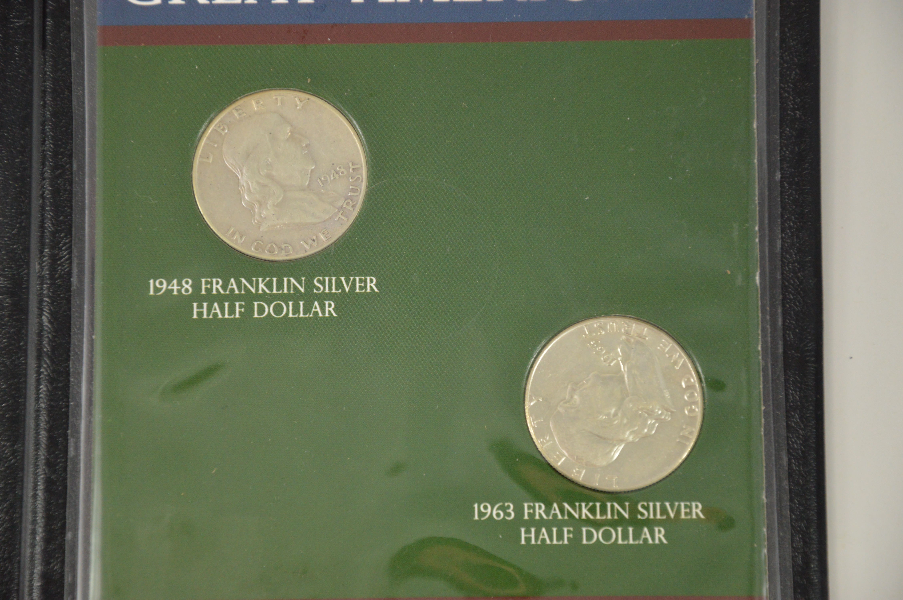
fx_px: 3947
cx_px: 452
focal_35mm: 158
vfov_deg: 8.7
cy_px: 300
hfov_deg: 13.1
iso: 800
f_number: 6.3
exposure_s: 1/160
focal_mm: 105
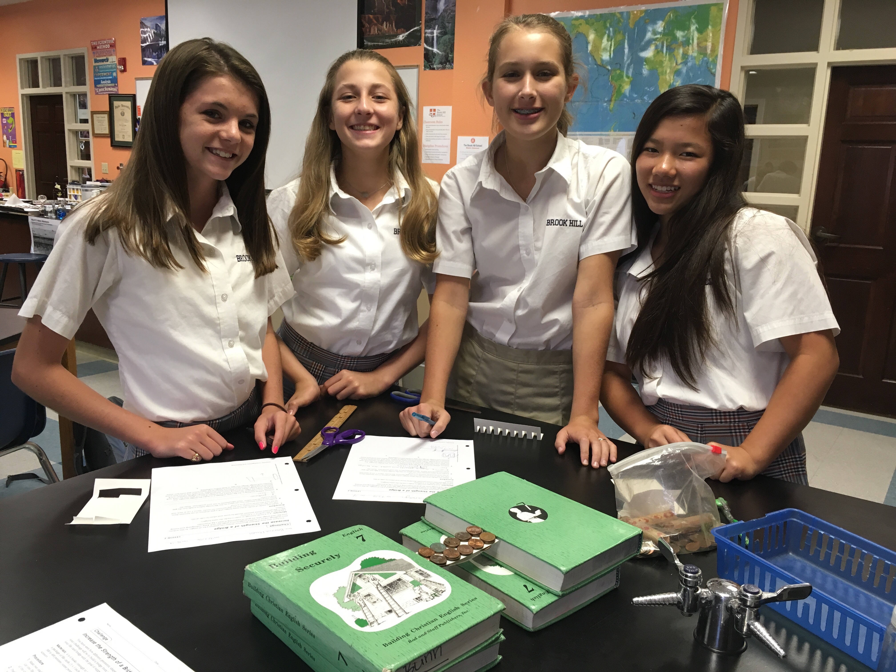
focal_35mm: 29
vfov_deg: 48.2
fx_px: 751
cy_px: 336
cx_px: 448
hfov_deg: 61.7
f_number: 2.2
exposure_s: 1/30
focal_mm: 4.15
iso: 64
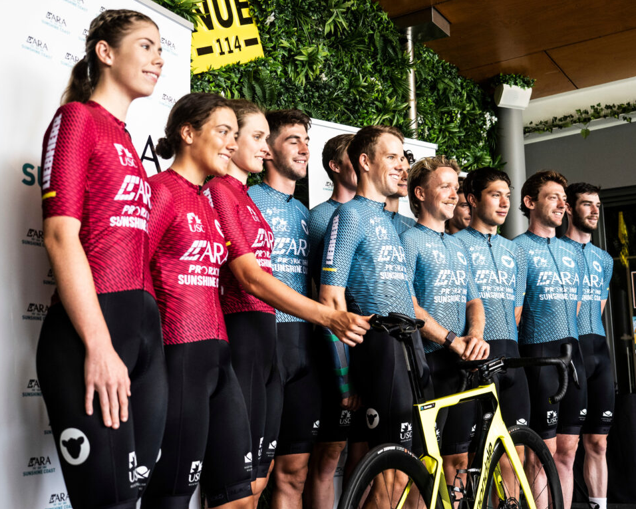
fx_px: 866
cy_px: 254
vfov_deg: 32.8
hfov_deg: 40.3
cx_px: 317
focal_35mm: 46
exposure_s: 1/320
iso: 640
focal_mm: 22
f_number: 2.8
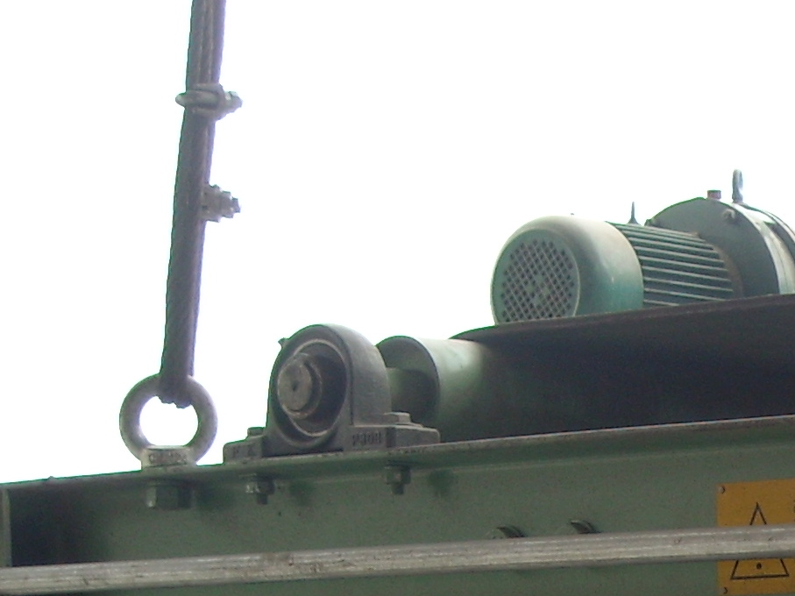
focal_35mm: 126
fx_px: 2893
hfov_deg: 14.3
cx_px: 1297
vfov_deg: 11.4
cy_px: 845
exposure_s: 1/96
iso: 64
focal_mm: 5.7
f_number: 2.8
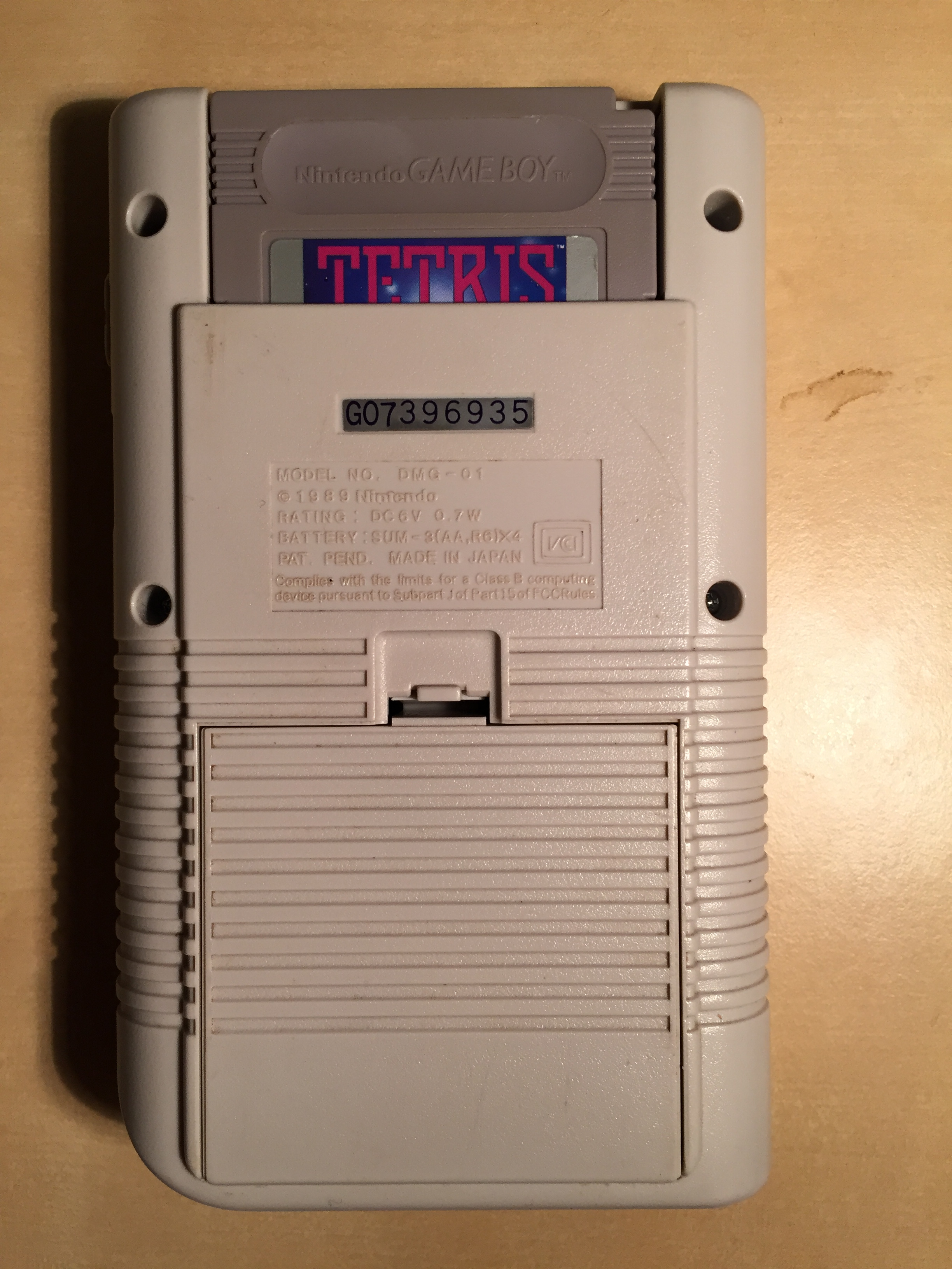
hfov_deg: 48.2
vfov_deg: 61.7
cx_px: 476
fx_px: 1063
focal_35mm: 29
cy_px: 634
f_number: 2.2
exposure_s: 1/40
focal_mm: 4.15
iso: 40
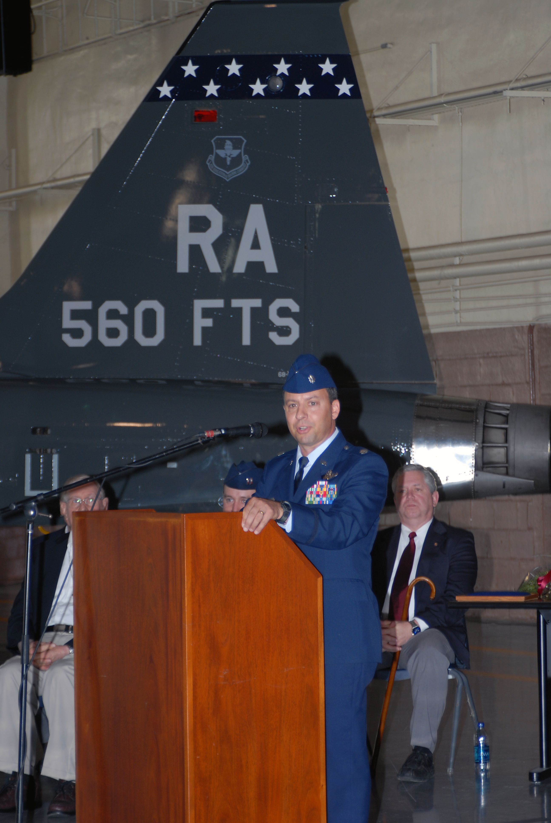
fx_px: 2747
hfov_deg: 11.5
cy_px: 412
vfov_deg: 17.0
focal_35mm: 120
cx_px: 276
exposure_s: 1/60
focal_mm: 80
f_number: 4.5
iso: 160
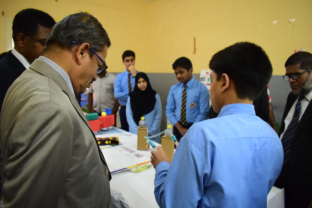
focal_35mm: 27
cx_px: 156
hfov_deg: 67.4
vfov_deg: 47.9
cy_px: 104
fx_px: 234
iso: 2000
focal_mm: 18
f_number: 4.5
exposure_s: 1/40
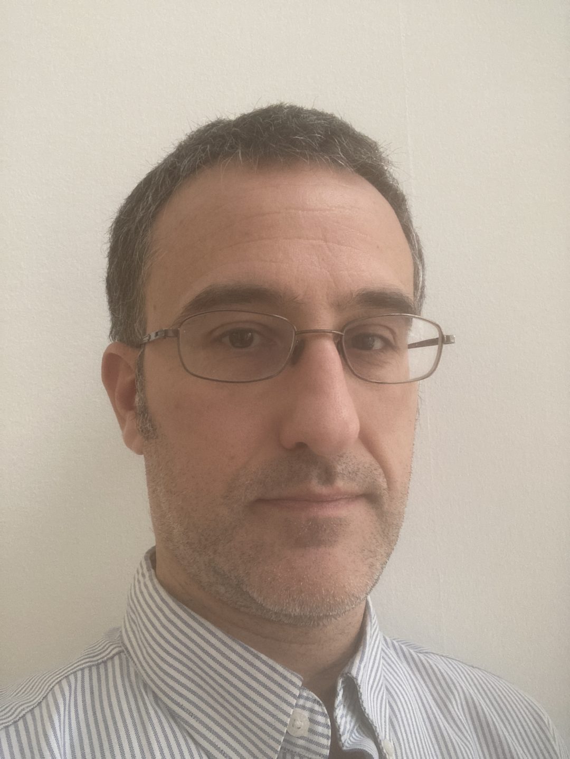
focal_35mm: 32
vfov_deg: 56.8
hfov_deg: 44.2
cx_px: 285
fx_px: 702
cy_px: 380
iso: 250
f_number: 2.2
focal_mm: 2.87
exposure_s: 1/60
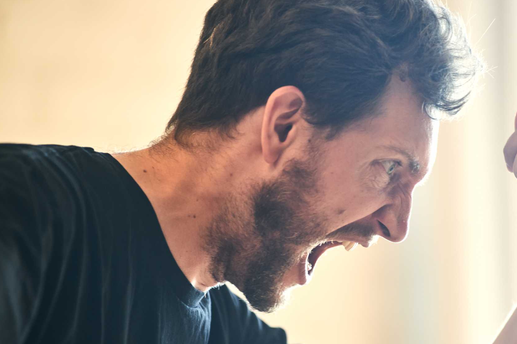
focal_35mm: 368
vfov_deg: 3.7
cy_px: 195
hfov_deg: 5.6
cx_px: 300
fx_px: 5284
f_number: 2.8
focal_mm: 300
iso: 640
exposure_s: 1/250
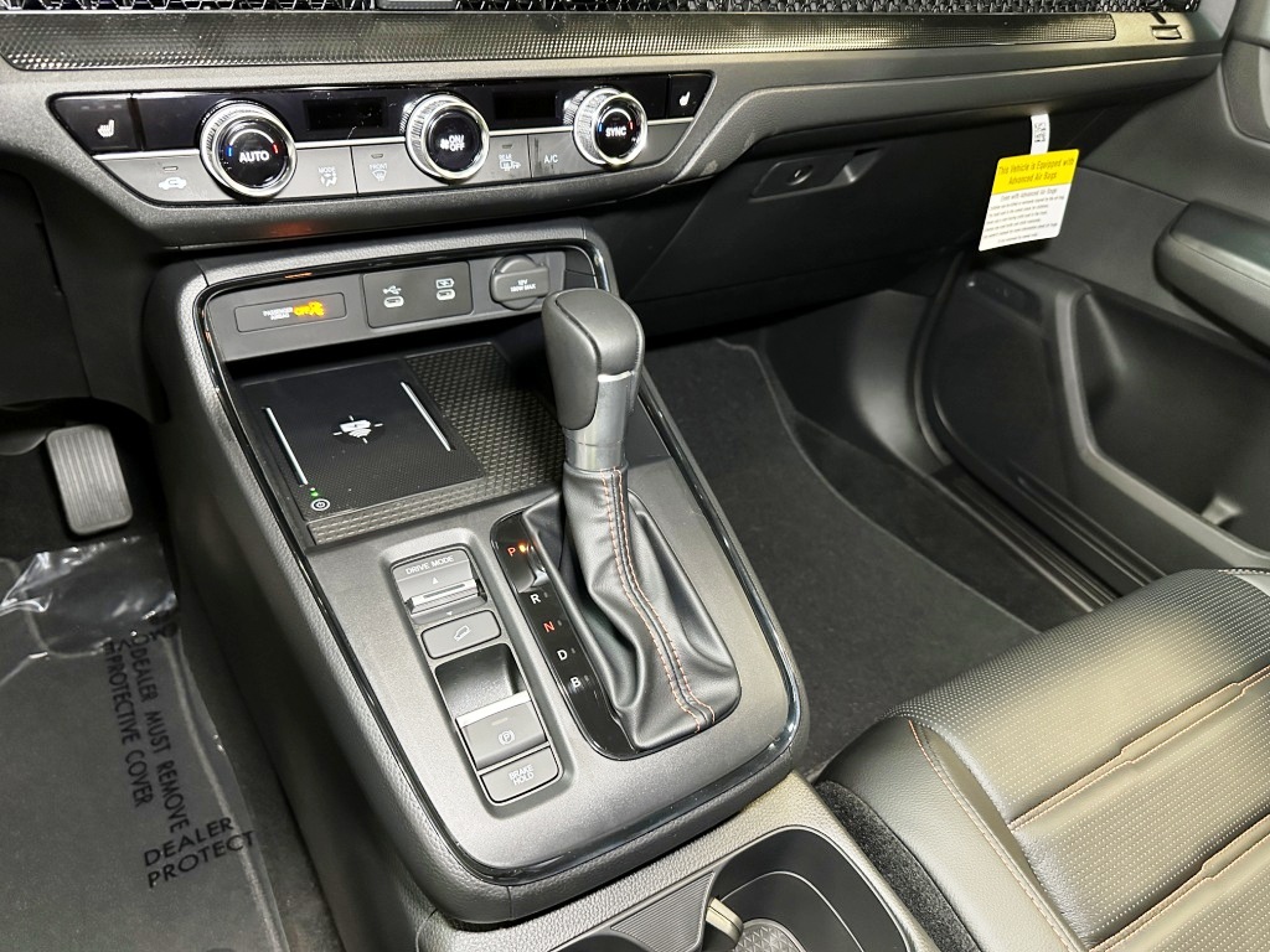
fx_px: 881
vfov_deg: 56.8
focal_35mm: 24
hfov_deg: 71.6
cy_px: 476
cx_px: 635
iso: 800
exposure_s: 1/30
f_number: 1.78
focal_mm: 6.86
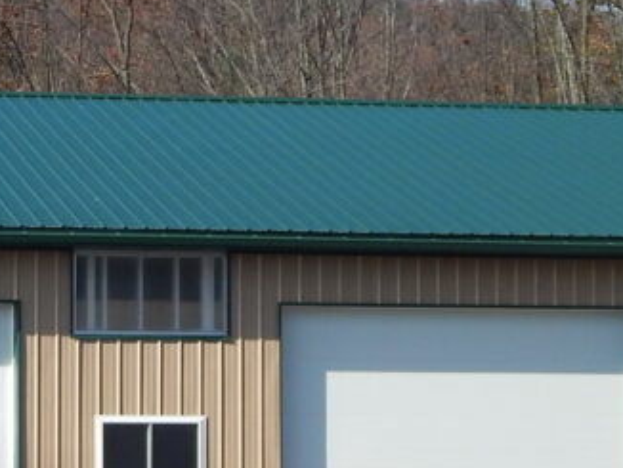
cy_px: 290
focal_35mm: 149
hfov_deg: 12.9
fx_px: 2684
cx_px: -122
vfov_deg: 10.0
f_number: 6.9
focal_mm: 6.8
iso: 125
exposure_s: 1/400
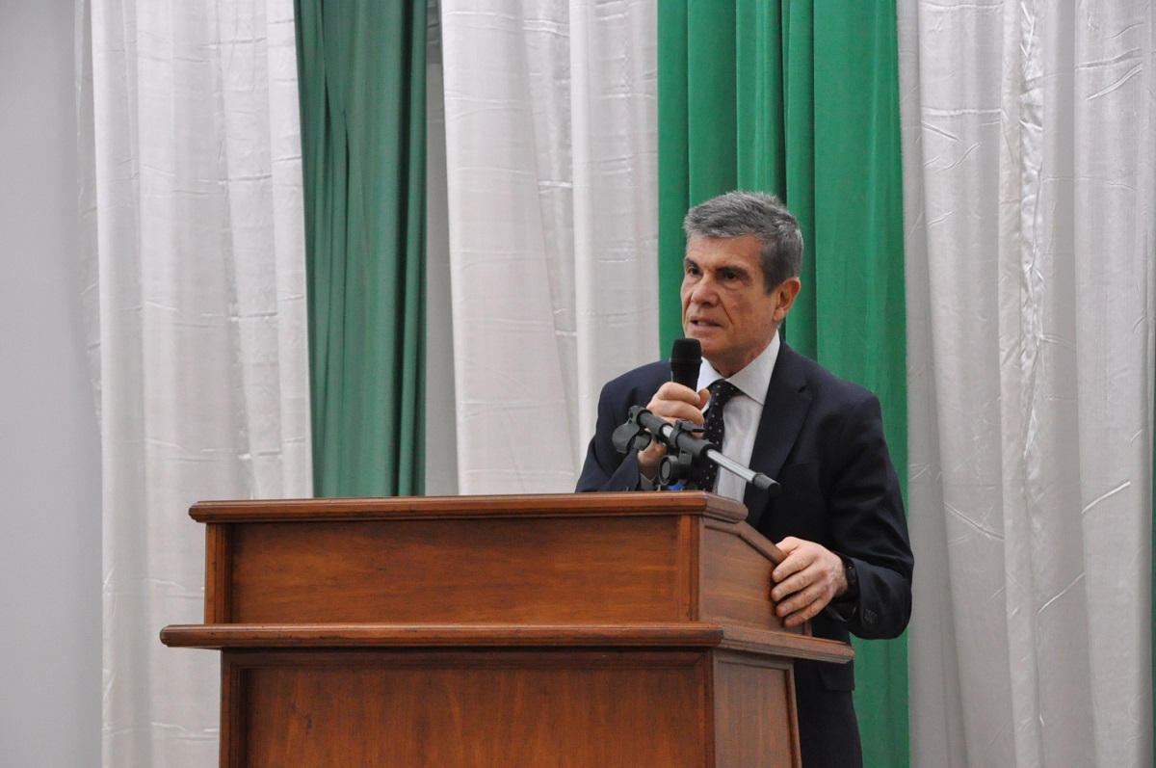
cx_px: 578
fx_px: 3175
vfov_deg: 13.8
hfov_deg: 20.6
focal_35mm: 99
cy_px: 384
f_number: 6.3
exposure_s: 1/80
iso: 3200
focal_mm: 66
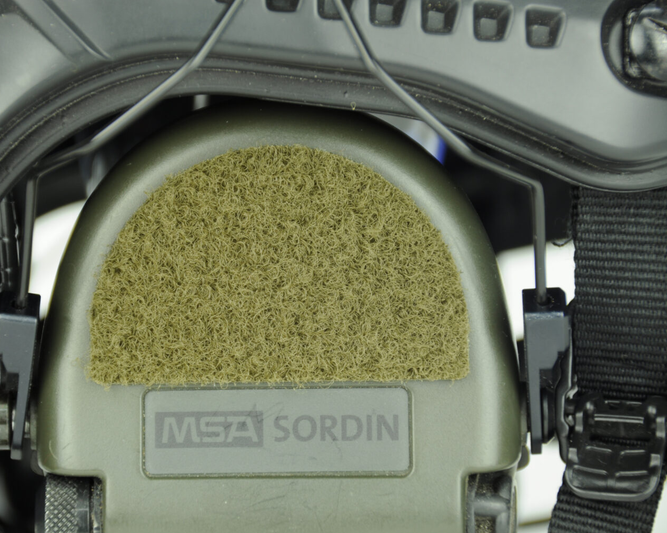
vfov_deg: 7.4
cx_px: 270
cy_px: 266
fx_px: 4105
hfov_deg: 9.3
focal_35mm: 208
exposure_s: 1/25
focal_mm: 122
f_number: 6.3
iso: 200
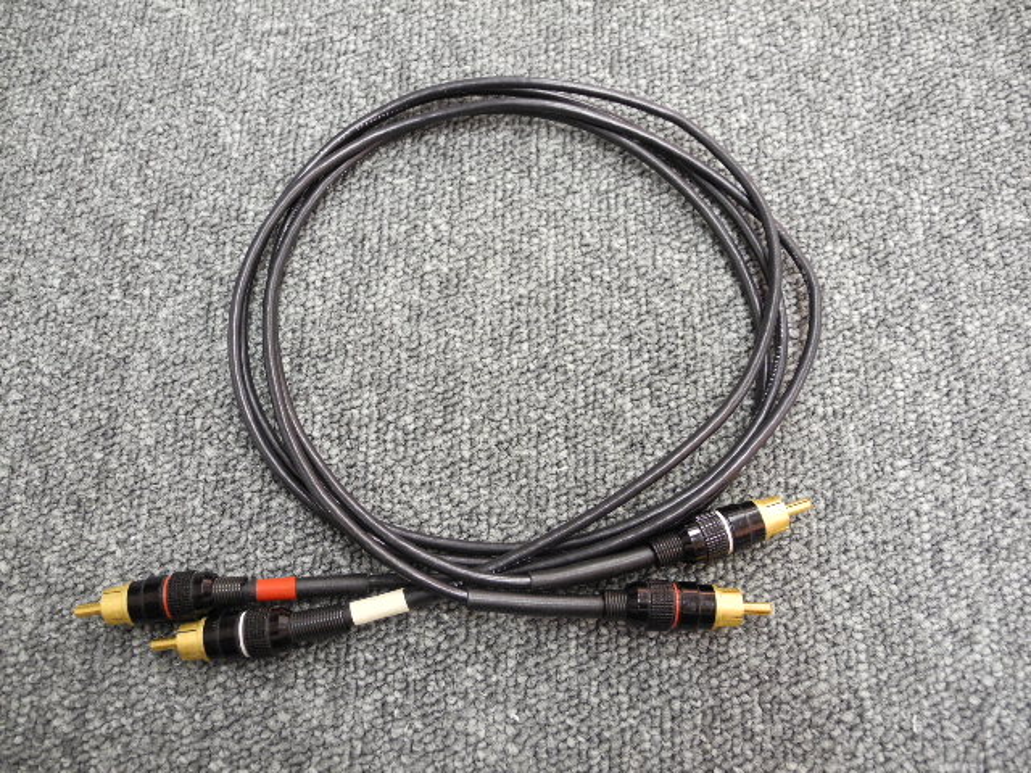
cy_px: 386
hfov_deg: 63.4
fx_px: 834
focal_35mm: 28
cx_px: 516
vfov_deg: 49.7
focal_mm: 6
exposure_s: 1/26
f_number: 2.8
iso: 400
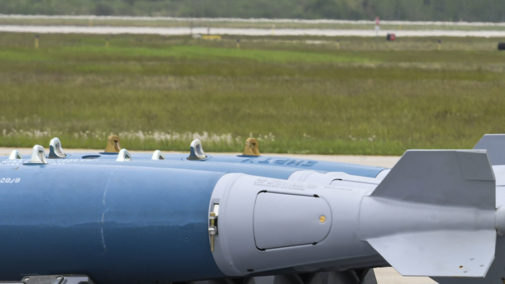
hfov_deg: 3.4
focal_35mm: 637
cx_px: 506
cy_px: 231
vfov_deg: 1.9
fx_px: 8530
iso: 500
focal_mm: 200
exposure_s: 1/160
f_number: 18
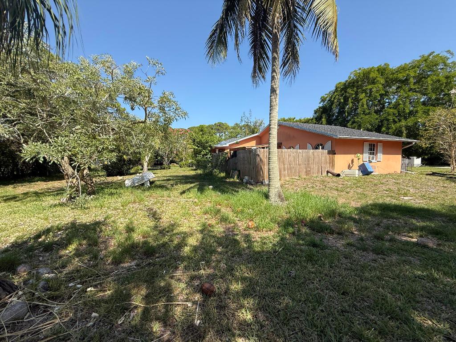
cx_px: 228
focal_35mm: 14
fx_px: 184
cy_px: 171
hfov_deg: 102.1
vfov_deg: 85.7
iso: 50
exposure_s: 1/1189
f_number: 2.2
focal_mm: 2.22
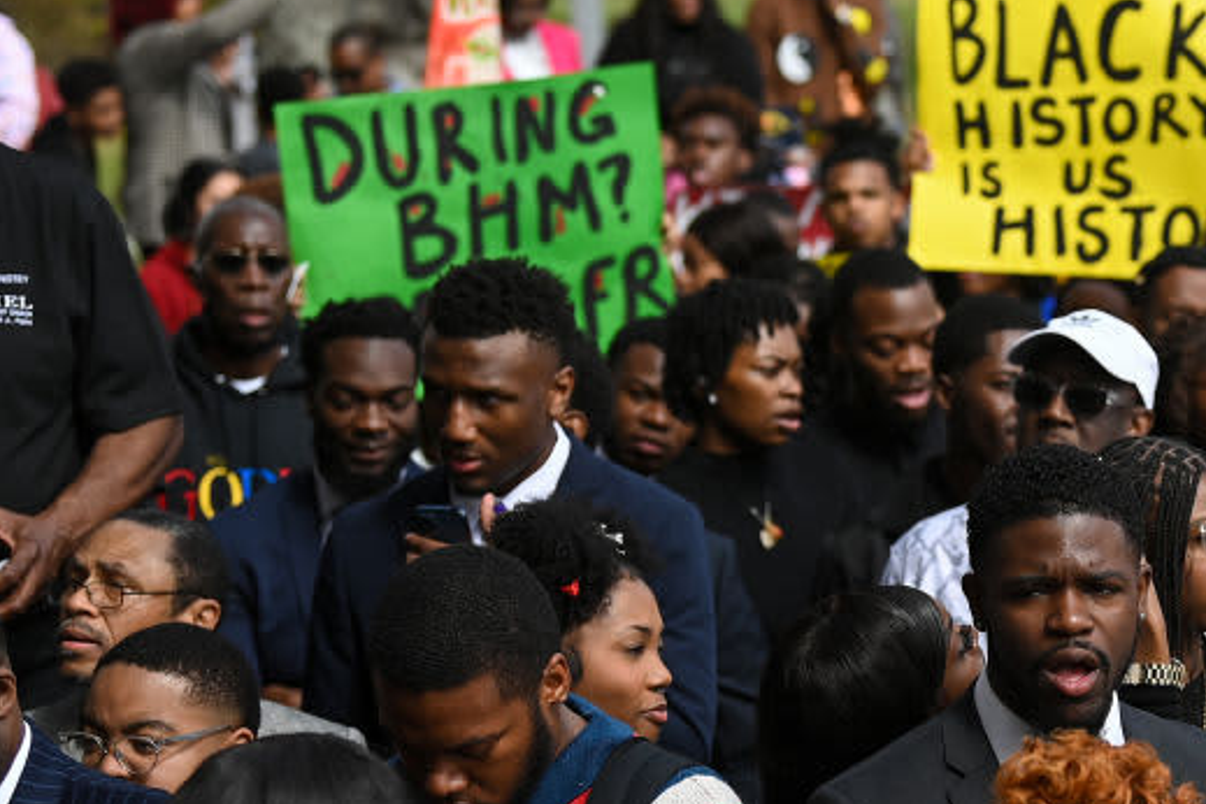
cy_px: 626
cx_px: 1113
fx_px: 5159
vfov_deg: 8.9
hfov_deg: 13.2
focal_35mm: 154
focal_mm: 78
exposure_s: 1/1250
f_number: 3.5
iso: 125
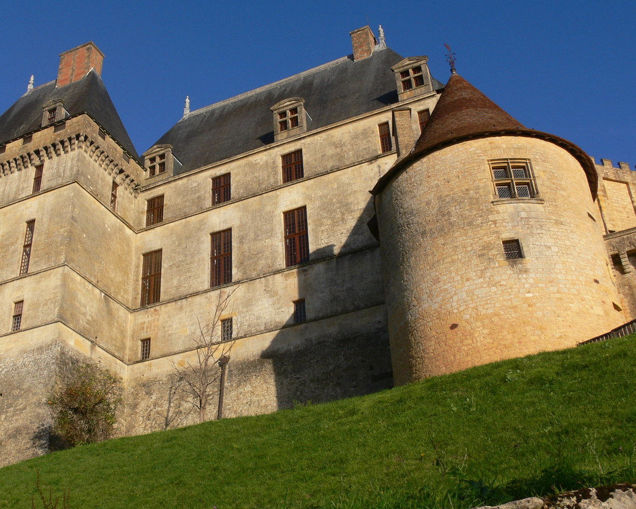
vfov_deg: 33.4
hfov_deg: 40.8
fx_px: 847
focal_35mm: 45
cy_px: 219
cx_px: 236
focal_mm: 7.5
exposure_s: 1/250
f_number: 5.6
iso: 80
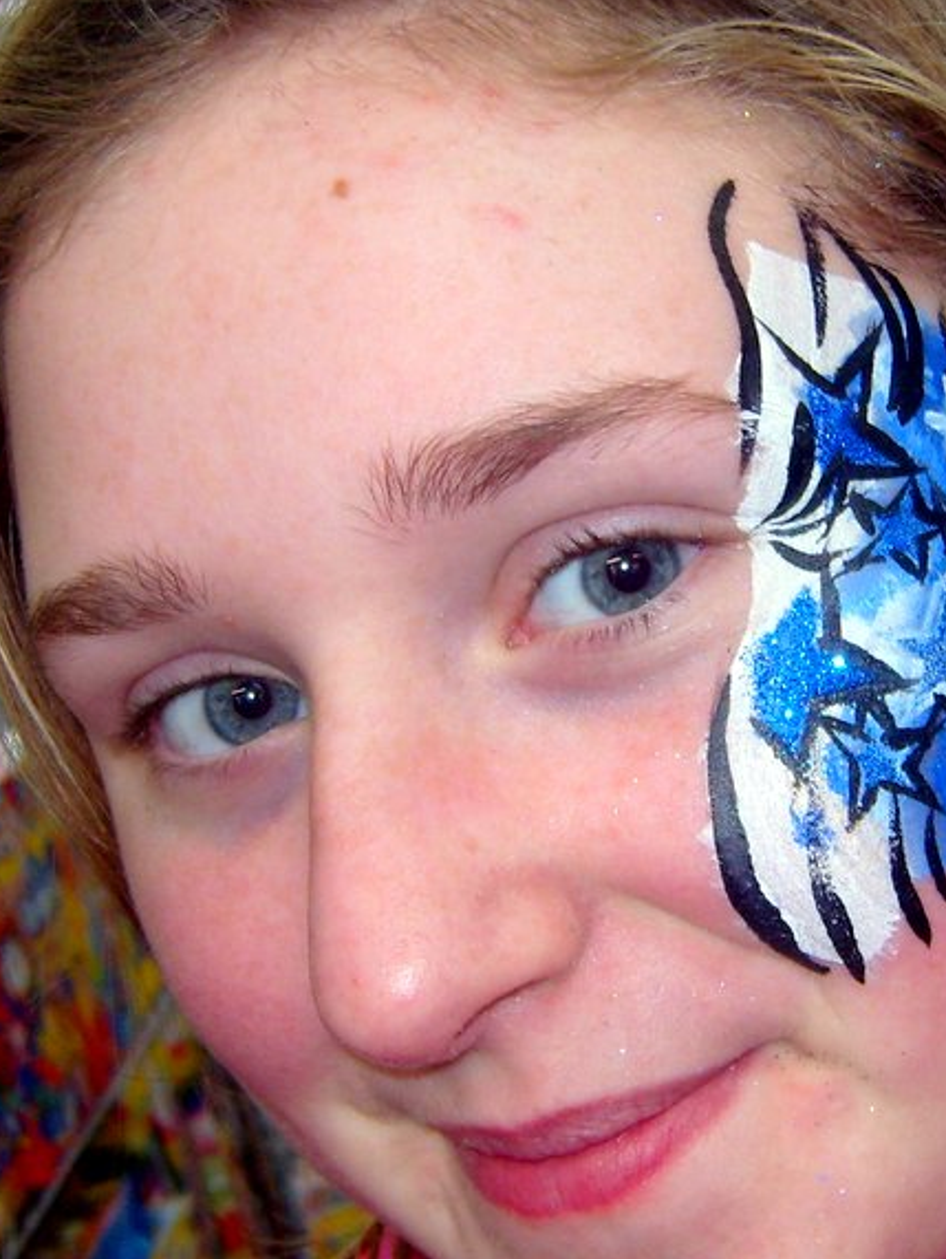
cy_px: 661
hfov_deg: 29.6
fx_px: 1783
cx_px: 558
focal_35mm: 49
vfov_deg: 38.9
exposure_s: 1/30
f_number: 2.8
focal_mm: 7.4
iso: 100
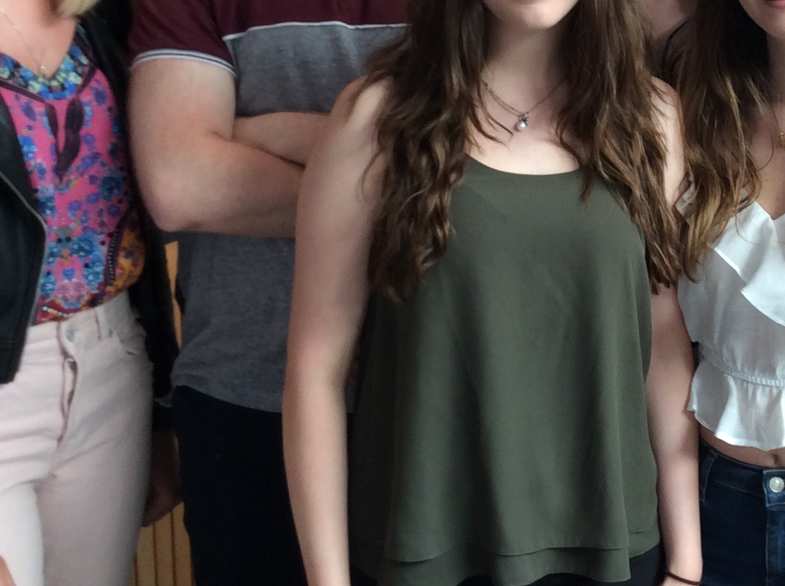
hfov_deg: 26.3
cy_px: 52
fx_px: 1630
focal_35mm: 72
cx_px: 683
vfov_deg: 20.0
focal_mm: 3.3
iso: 40
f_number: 2.4
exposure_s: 1/33
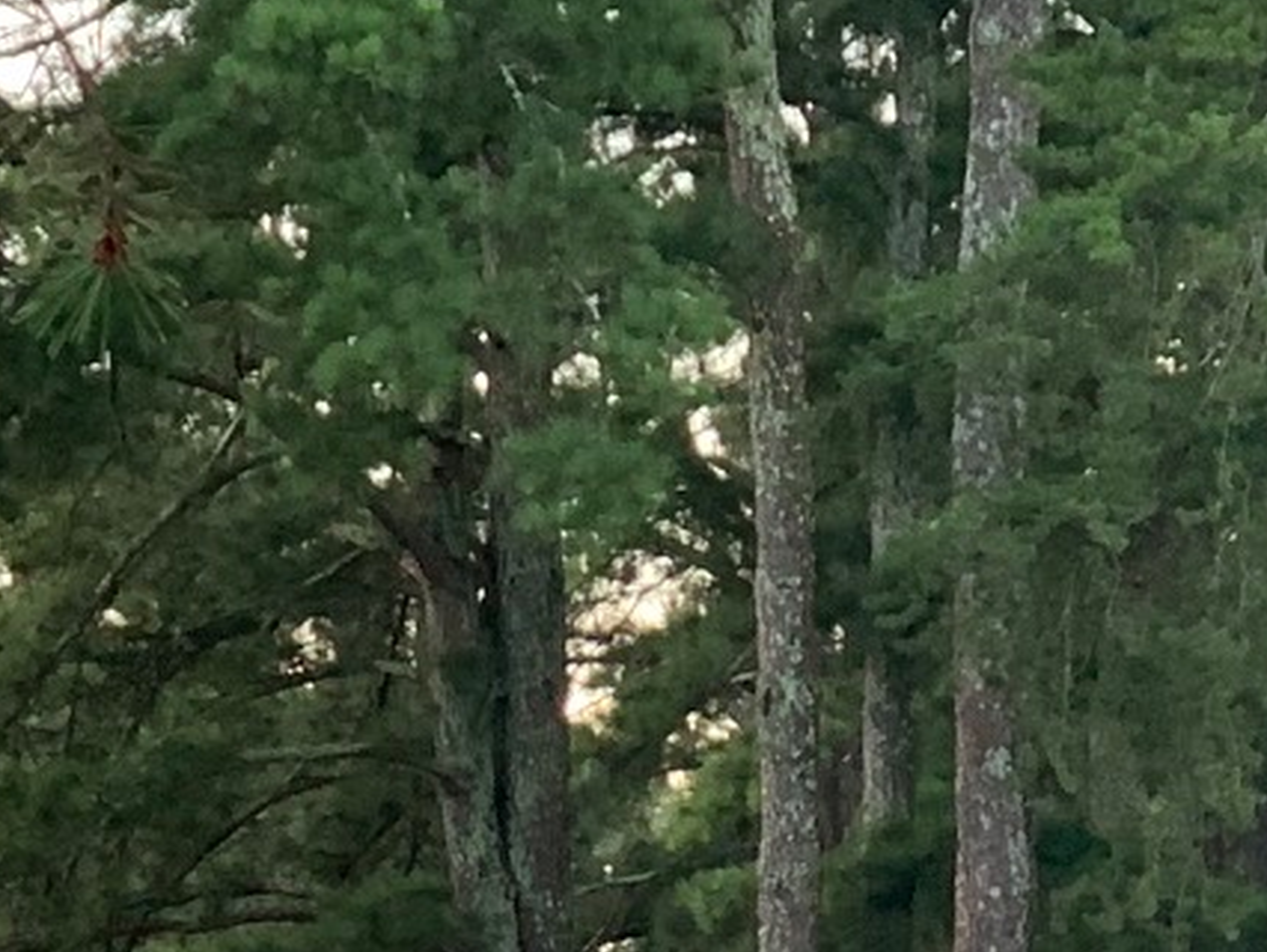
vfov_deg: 5.9
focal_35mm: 246
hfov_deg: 8.0
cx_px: 865
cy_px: 1880
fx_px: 9009
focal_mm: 6
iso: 125
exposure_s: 1/62
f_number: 2.4
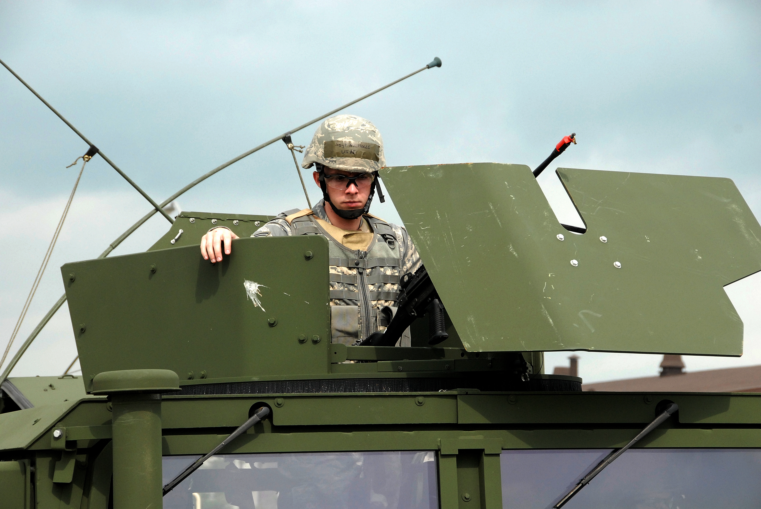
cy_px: 254
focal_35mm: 142
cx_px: 380
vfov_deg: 9.7
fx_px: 3016
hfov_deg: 14.4
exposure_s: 1/500
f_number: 13
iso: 800
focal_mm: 95
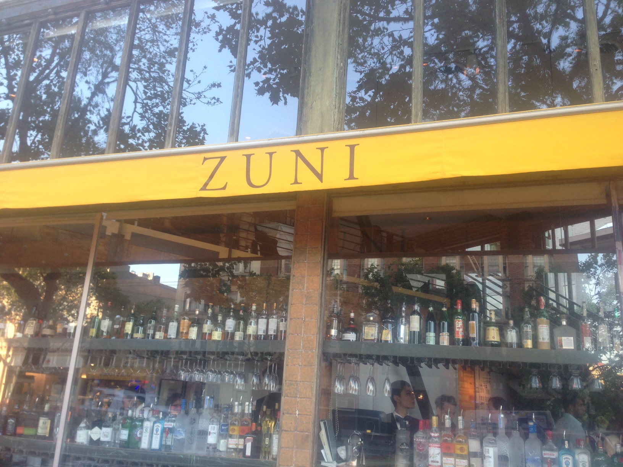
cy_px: 234
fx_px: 594
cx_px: 312
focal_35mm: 33
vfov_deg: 42.9
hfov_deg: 55.4
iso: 64
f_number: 2.4
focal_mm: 4.13
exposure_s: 1/40
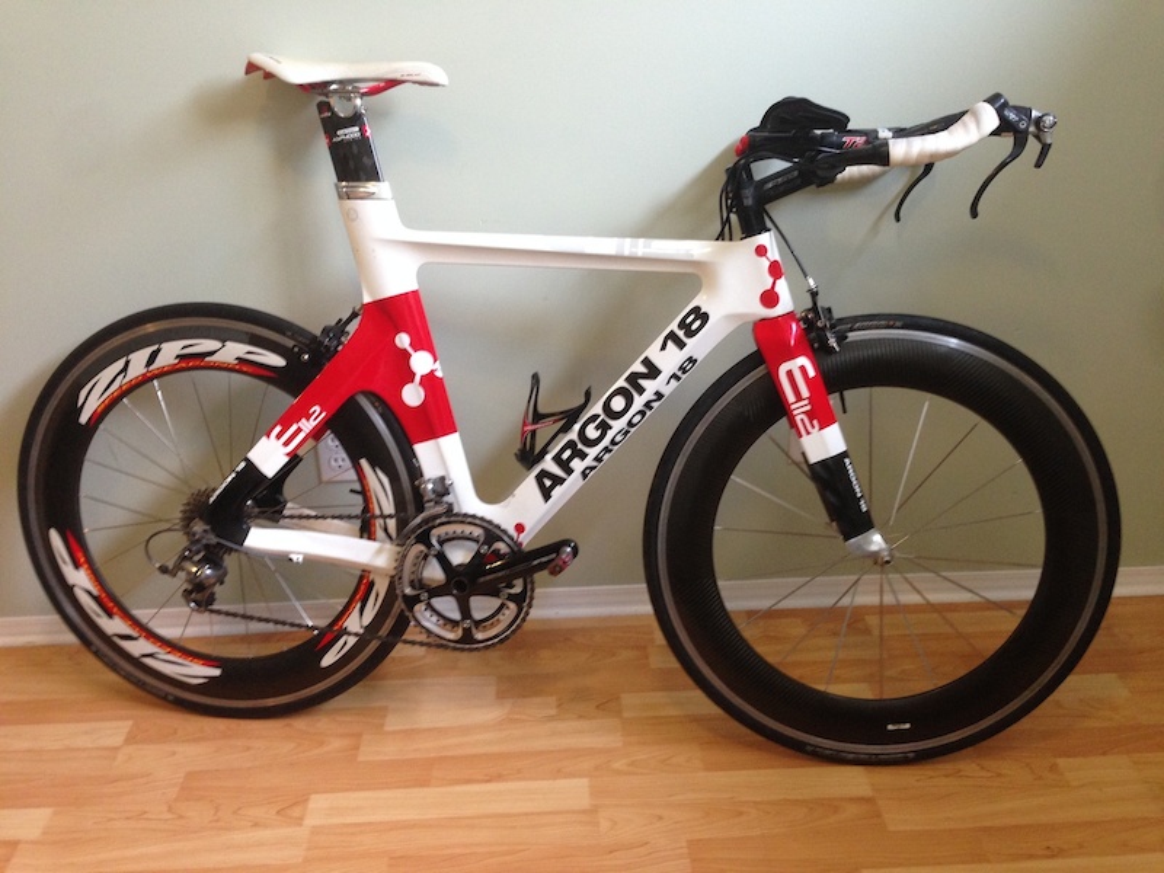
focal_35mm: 33
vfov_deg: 42.9
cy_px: 436
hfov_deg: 55.4
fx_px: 1110
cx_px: 582
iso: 125
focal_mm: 4.12
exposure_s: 1/20
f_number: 2.4
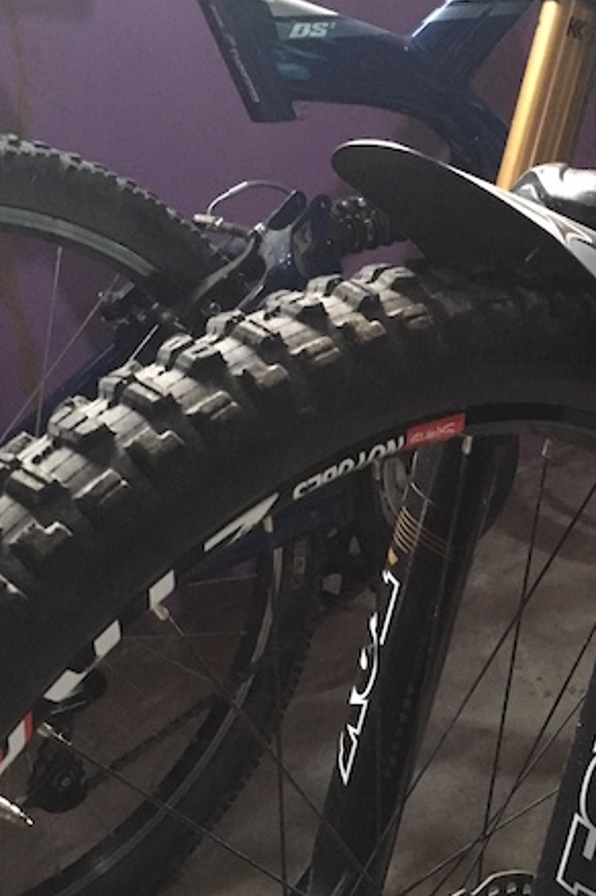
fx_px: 1368
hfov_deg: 24.0
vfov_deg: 36.1
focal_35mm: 55
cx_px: 523
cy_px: 557
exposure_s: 1/15
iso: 320
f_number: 2.2
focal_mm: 4.15
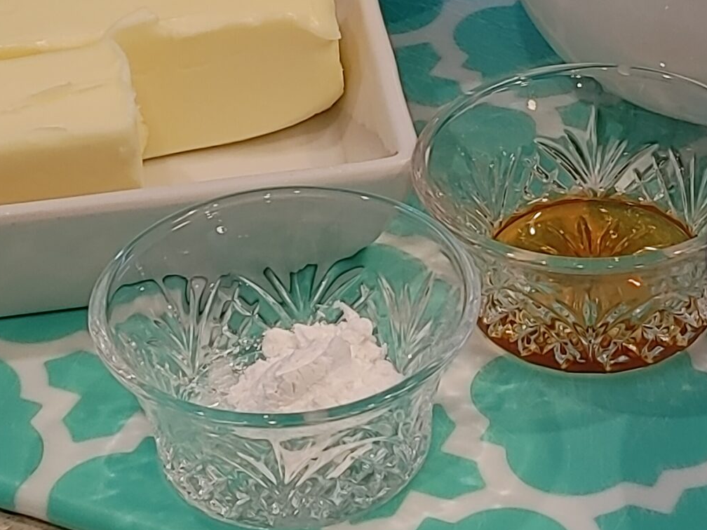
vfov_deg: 11.1
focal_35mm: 132
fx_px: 2696
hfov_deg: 14.8
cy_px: -23
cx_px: 598
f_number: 1.8
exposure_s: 1/60
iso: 150
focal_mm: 5.58
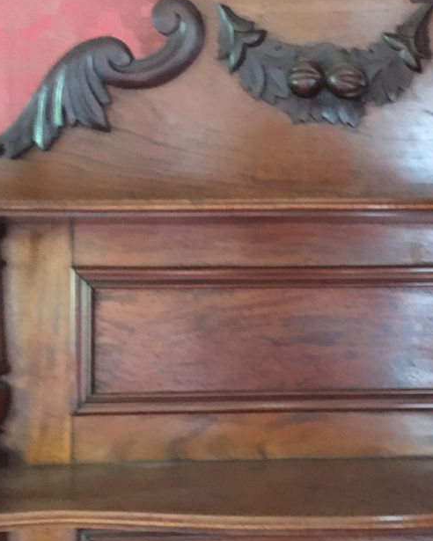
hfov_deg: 32.3
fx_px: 737
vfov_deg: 40.3
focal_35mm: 46
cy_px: 254
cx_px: 308
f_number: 2.2
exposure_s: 1/17
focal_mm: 4.15
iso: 800
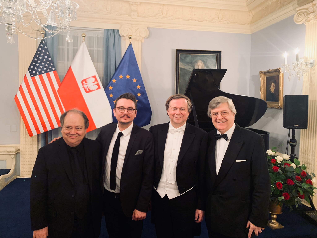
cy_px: 119
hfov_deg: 67.3
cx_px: 158
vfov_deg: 53.1
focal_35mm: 26
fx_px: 238
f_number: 1.8
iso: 640
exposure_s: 1/30
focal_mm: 4.25
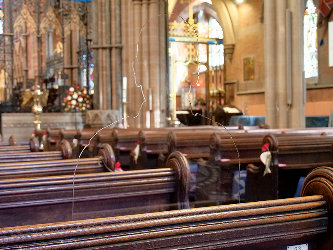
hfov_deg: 34.3
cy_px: 125
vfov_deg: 26.1
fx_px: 539
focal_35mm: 56
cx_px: 166
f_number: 5
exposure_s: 1/15
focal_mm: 28
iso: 3200
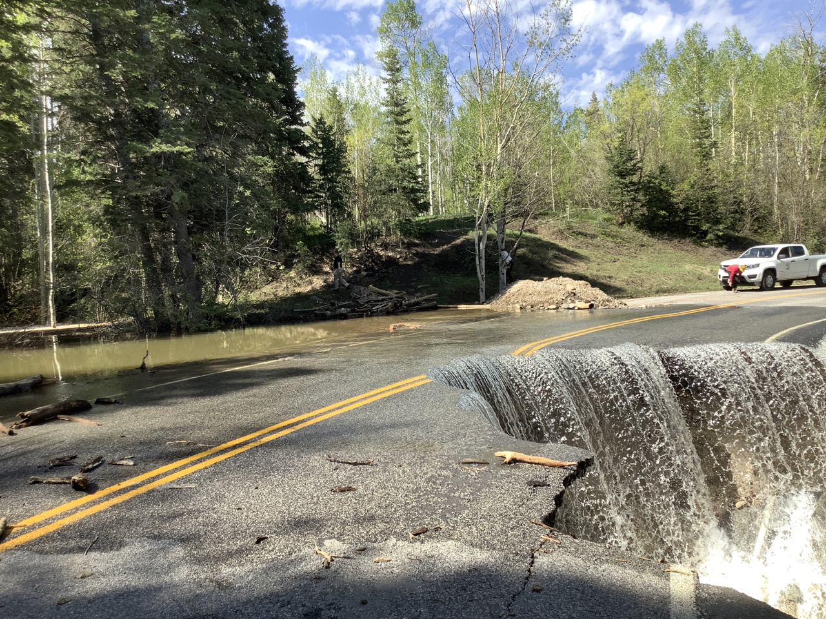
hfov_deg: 58.4
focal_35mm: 31
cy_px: 310
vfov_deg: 45.4
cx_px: 413
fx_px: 740
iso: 25
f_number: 2.4
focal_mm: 3.3
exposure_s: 1/570
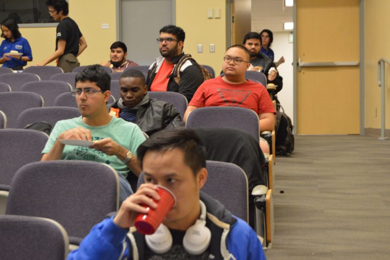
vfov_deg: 18.9
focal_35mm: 72
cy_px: 130
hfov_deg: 28.1
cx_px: 195
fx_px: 779
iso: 3200
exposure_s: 1/50
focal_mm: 48
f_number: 5.3
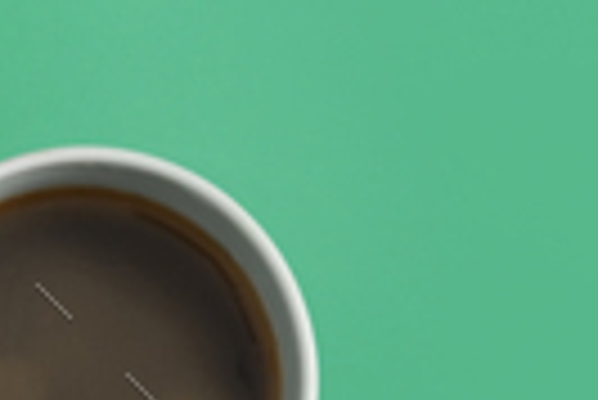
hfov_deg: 9.2
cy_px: 870
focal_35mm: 217
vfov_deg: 6.1
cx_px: -283
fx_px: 3609
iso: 400
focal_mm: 49
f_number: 5.6
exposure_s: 1/80
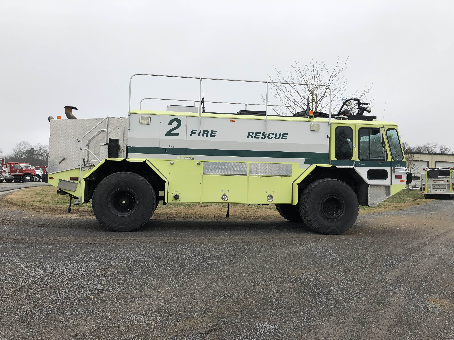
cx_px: 227
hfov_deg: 63.4
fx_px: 367
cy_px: 170
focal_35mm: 28
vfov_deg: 49.7
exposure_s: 1/322
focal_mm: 4
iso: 20
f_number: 1.8
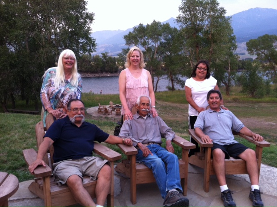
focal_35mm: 35
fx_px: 280
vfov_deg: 40.6
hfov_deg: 52.7
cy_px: 104
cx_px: 138
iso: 80
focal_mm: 3.85
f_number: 2.8
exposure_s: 1/15
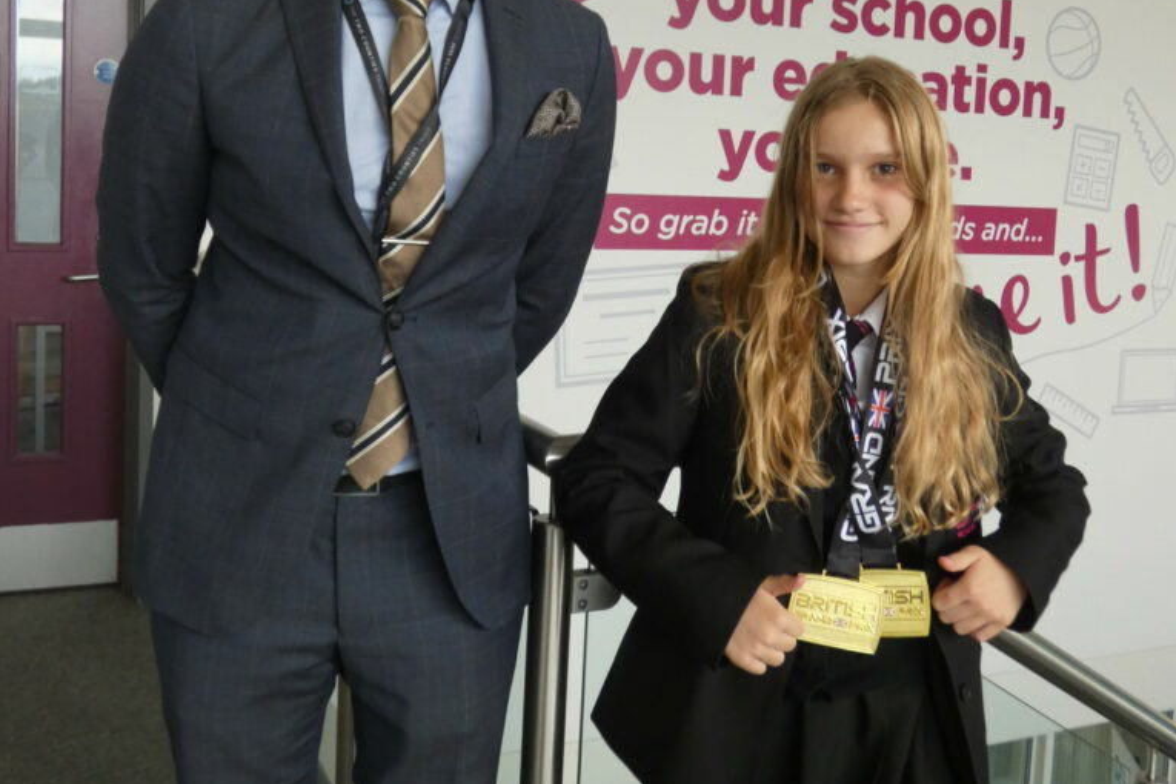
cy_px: 252
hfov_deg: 49.6
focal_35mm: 39
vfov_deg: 33.9
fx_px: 1274
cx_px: 589
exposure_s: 1/80
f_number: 3.2
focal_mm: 5
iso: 250
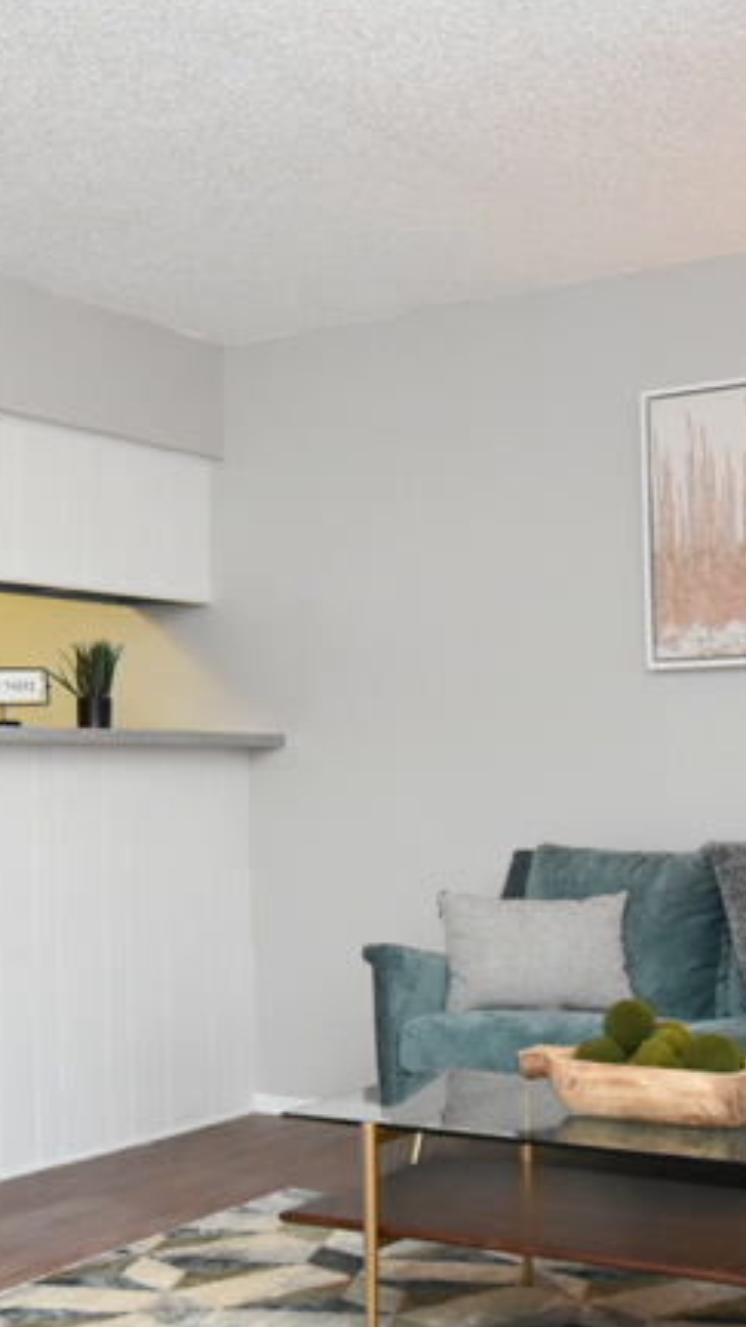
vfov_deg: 40.6
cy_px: 716
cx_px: 215
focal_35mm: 51
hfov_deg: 23.3
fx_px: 1793
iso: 3200
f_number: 5
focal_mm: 14
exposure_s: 1/60
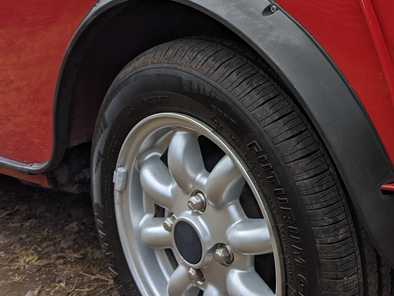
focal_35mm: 62
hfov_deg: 29.6
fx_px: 706
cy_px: 76
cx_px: 372
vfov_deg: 23.4
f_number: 1.73
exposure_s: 1/356
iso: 46
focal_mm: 4.38
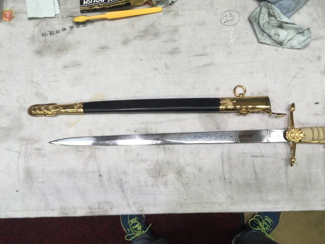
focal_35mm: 30
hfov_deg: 59.9
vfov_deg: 46.8
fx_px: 282
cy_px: 122
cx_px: 159
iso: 40
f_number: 2.2
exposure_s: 1/100
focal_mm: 4.15
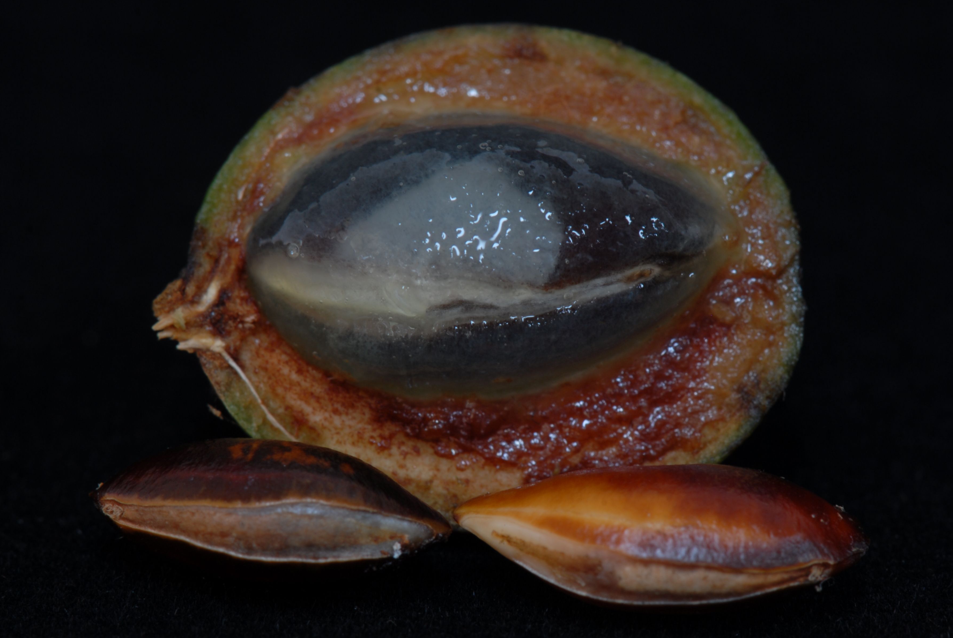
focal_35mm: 172
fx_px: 4547
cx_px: 518
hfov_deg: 12.0
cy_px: 329
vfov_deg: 8.0
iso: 100
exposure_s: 4
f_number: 20
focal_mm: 105
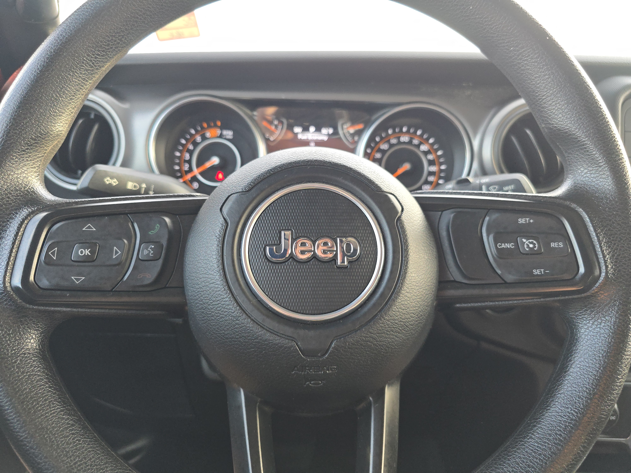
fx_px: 419
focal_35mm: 23
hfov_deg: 73.9
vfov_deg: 58.9
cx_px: 316
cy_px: 236
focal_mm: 6.3
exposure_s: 1/120
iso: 160
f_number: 1.7
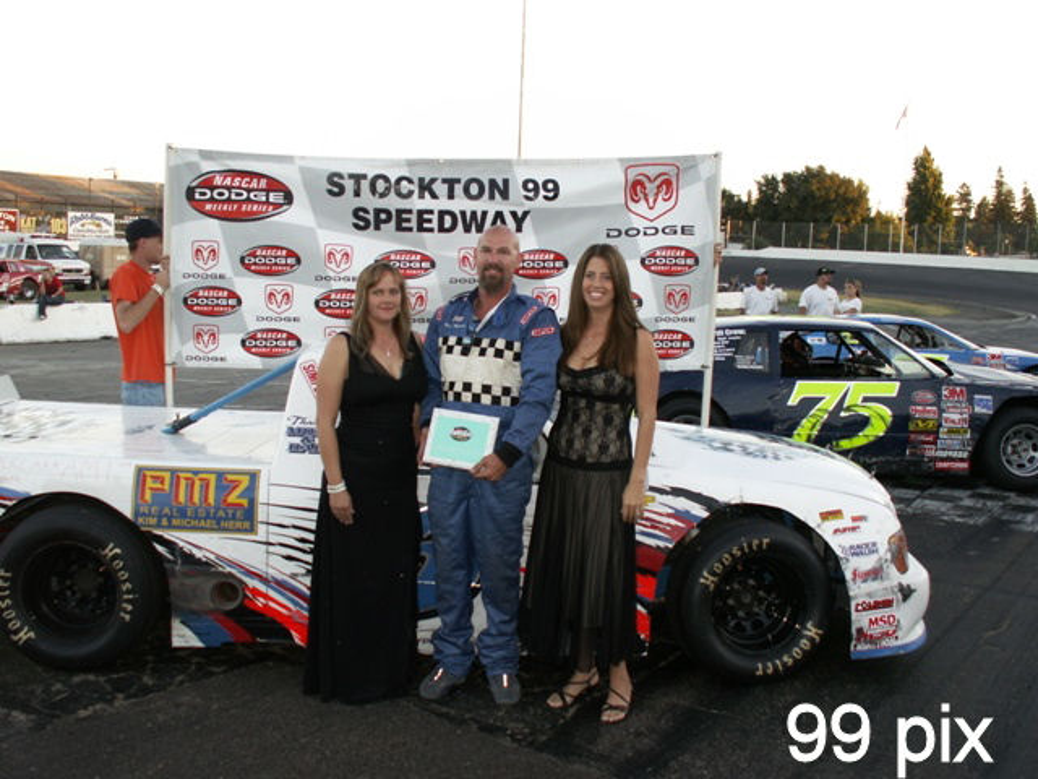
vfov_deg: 40.7
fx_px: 1050
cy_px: 390
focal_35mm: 35
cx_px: 519
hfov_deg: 52.6
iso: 50
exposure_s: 1/60
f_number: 2.8
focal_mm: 5.86
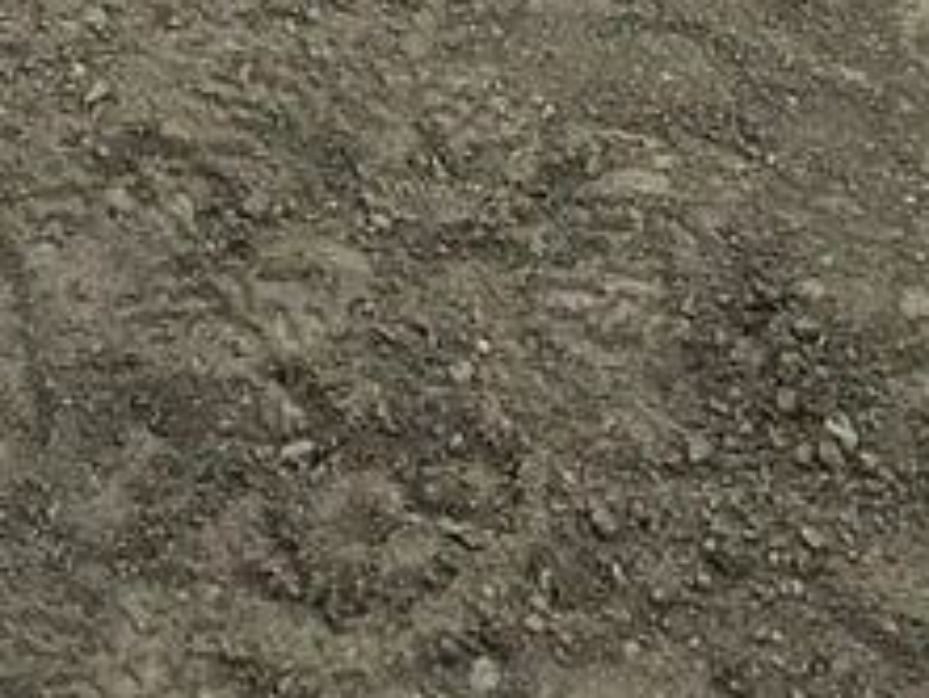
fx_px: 2524
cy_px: -1640
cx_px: 67
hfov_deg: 20.4
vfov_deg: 9.8
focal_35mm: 94
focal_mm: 1.7
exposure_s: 1/1218
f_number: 2.2
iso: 32
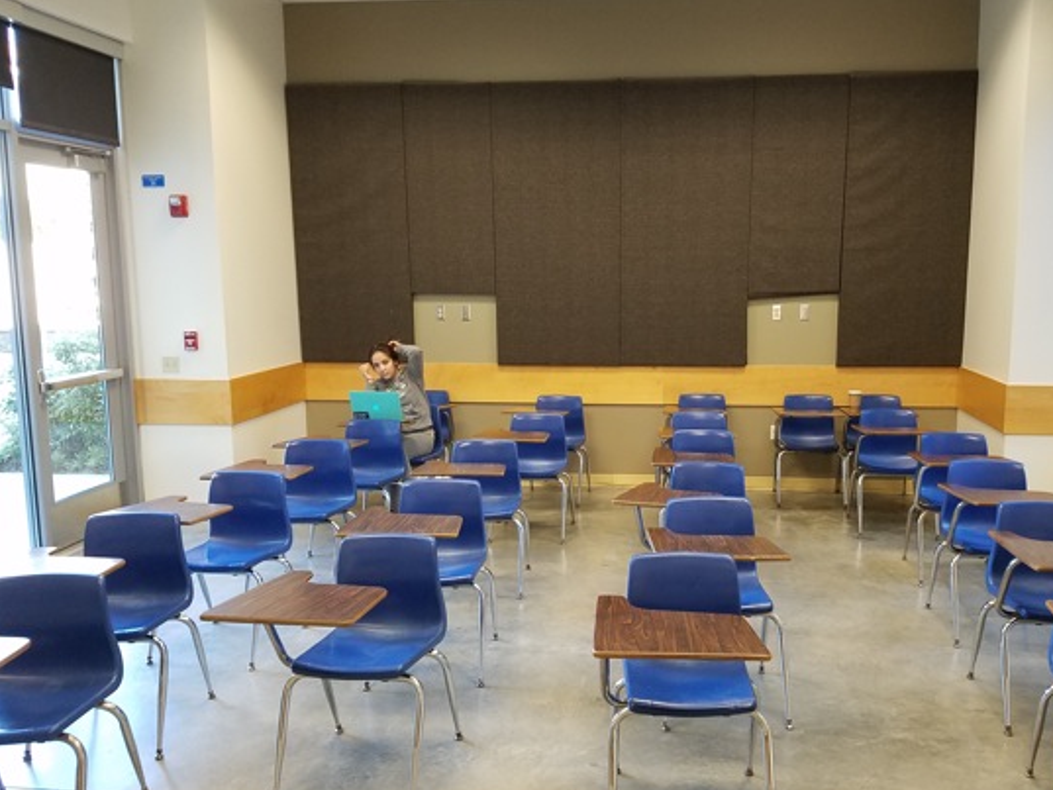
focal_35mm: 31
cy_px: 404
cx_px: 624
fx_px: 943
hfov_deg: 57.9
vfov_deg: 45.5
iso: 160
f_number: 1.7
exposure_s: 1/30
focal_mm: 4.2
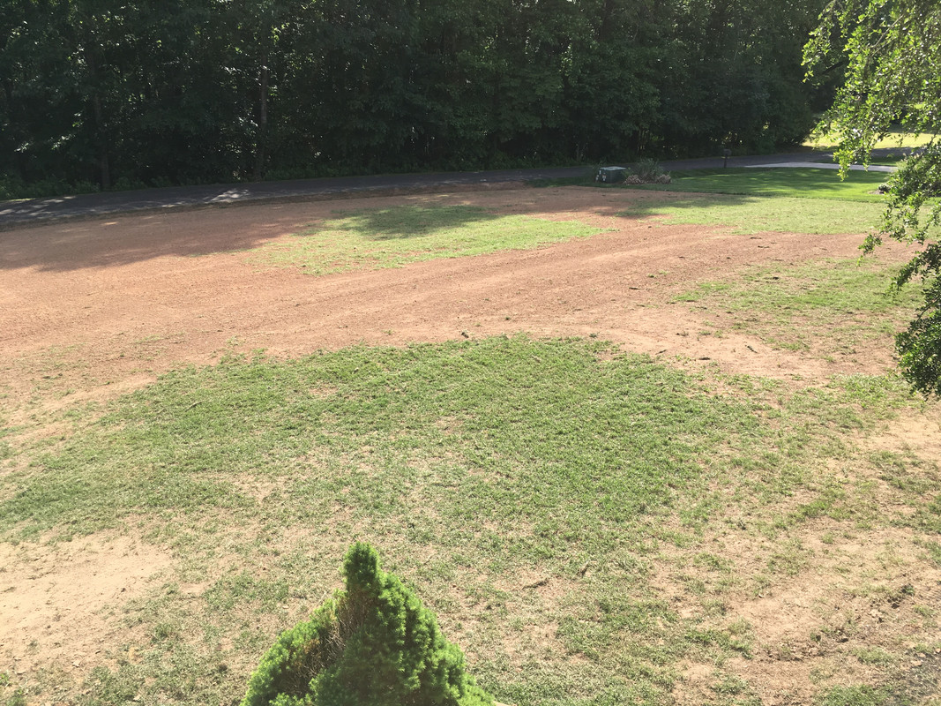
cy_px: 353
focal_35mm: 29
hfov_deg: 61.7
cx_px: 470
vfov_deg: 48.2
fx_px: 788
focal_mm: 4.15
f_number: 2.2
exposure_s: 1/651
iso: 25
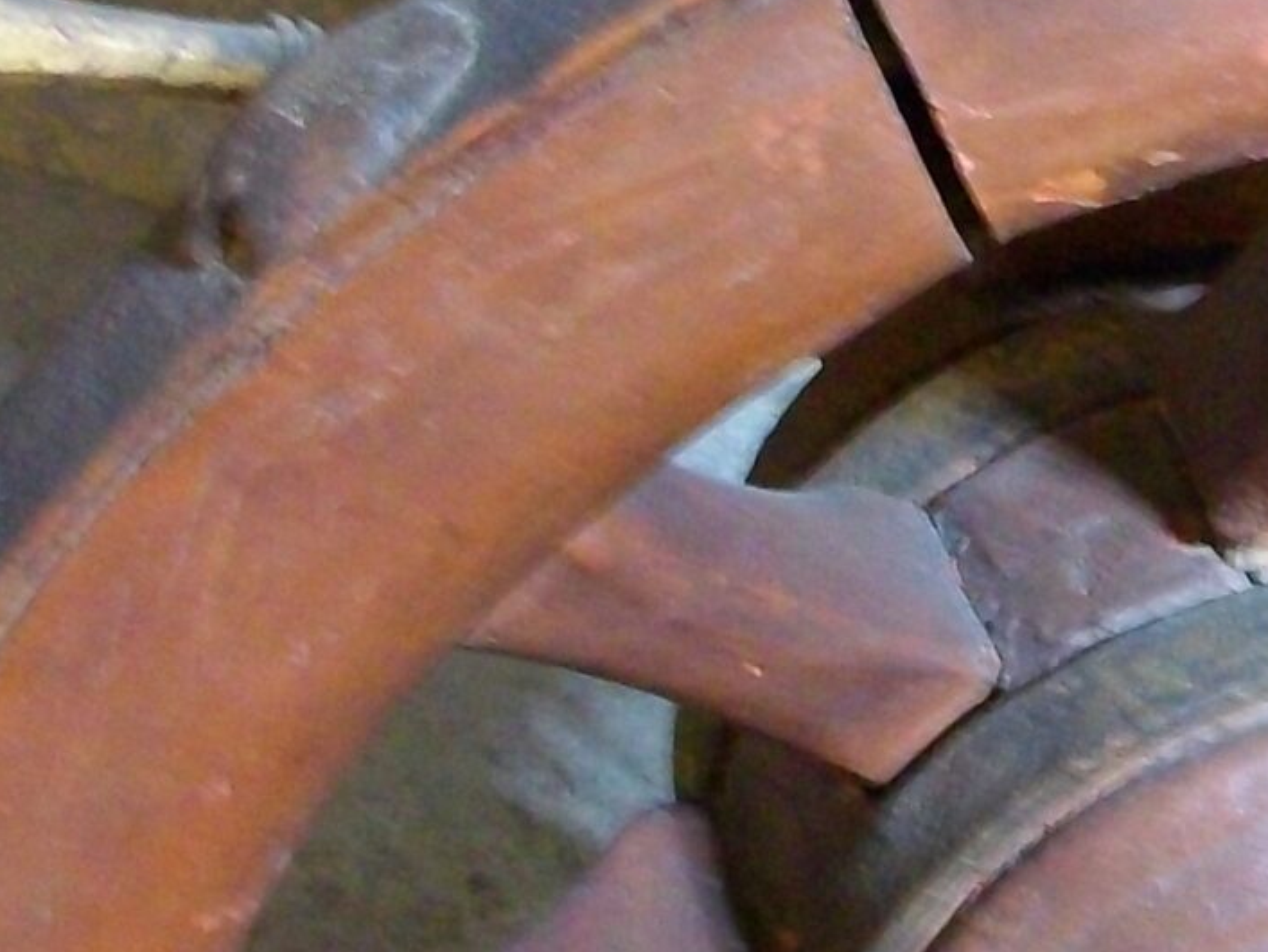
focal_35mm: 116
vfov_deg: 12.7
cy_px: 63
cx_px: 1085
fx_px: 4251
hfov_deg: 16.8
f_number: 2.9
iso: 320
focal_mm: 5.7
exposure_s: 1/8
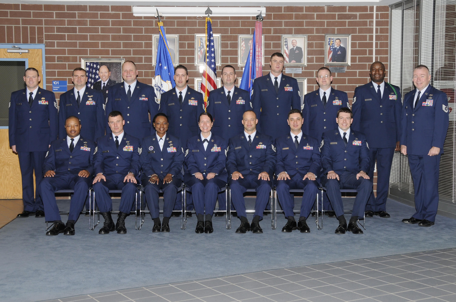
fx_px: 607
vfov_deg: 28.0
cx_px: 228
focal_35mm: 48
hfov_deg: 41.2
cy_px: 151
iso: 320
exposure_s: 1/60
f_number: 8
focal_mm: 32
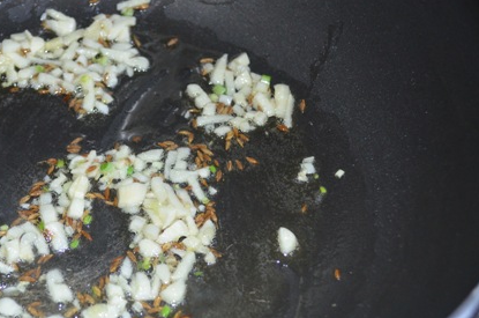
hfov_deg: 27.0
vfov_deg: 18.3
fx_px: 983
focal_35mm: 74
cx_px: 114
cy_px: 160
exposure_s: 1/60
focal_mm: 32
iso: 1400
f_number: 4.8
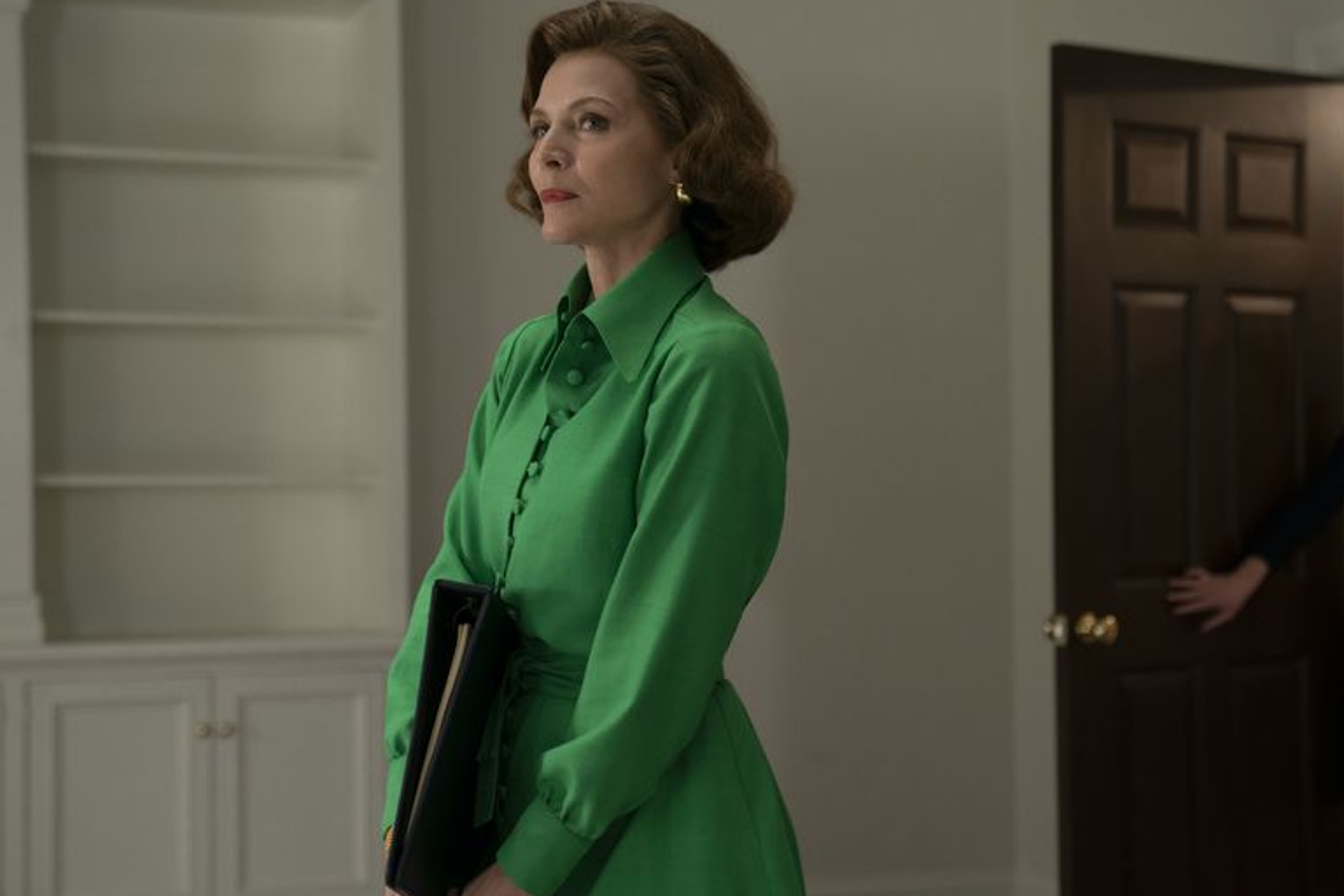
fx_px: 2688
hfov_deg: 28.1
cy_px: 517
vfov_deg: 18.9
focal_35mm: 72
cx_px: 663
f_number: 2.8
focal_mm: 57
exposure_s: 1/125
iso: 2000
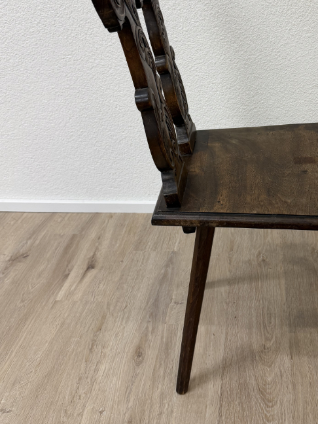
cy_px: 158
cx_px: 242
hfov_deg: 37.6
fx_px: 454
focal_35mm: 37
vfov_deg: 49.7
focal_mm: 6.8
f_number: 1.8
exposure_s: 1/100
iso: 160
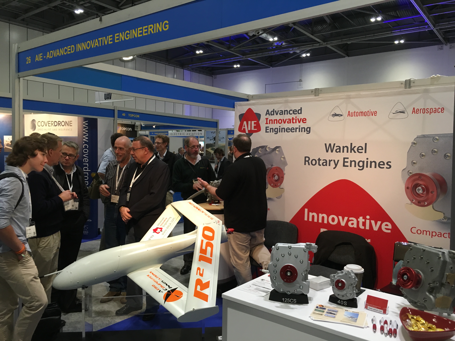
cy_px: 170
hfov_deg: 61.7
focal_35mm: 29
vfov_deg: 48.2
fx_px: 381
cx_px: 228
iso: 125
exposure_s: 1/33
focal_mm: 4.15
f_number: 2.2
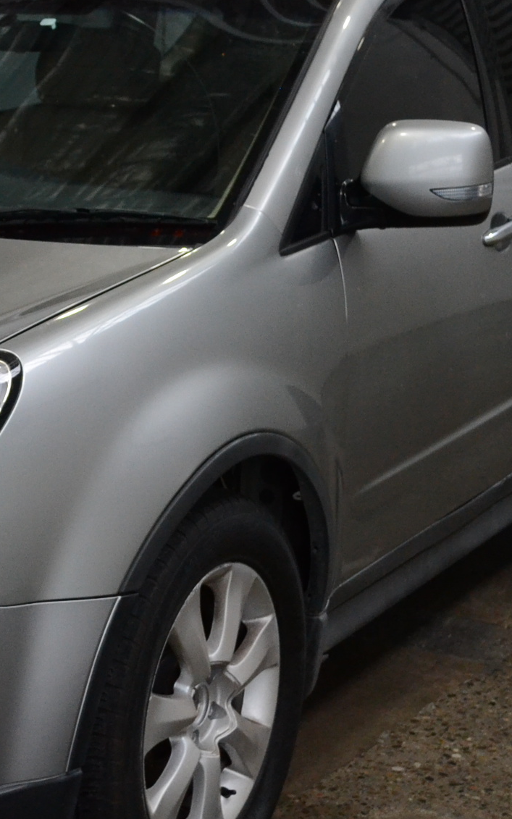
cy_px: 403
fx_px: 1808
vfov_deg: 25.5
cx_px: -56
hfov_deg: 15.7
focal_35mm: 81
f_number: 4.2
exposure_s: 1/640
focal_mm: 26
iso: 1600
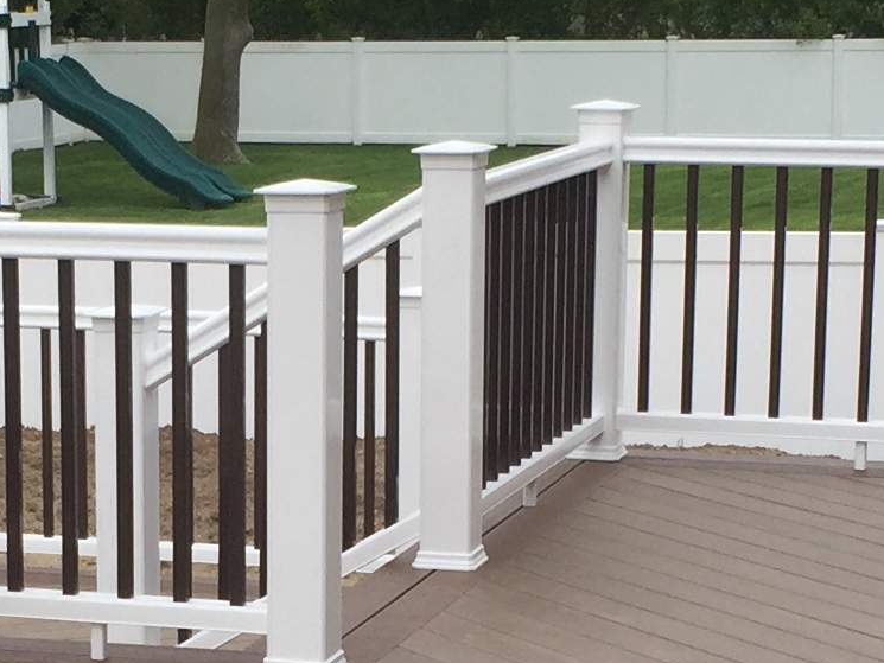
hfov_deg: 15.5
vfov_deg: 11.6
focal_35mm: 127
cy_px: 639
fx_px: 3244
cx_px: 223
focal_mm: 4.15
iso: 32
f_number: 2.2
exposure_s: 1/898
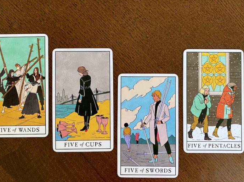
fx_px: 204
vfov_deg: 48.0
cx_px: 117
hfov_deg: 61.8
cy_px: 100
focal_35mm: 29
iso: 400
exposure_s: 1/60
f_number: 1.8
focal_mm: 4.25
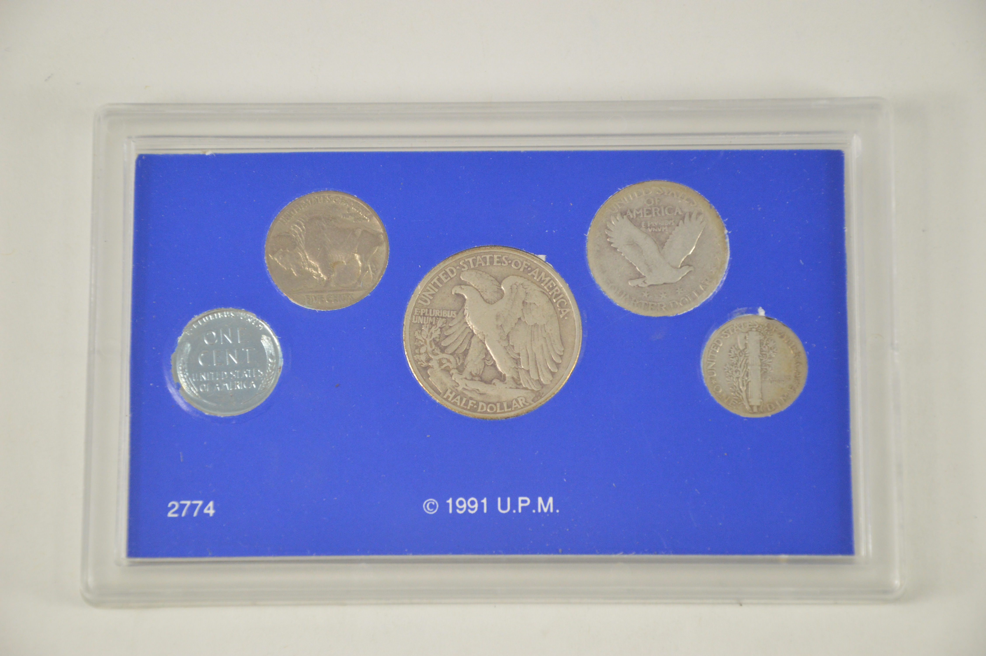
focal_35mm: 138
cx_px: 493
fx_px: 3776
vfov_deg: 9.9
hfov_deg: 14.9
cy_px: 328
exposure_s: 1/160
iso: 800
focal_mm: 92
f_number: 6.3
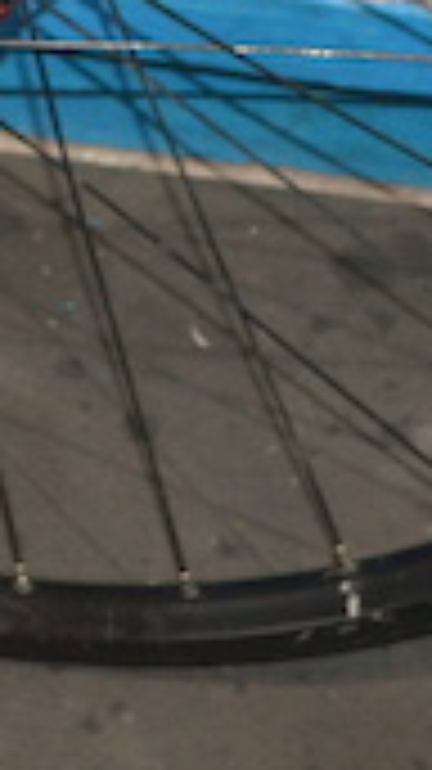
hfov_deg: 5.5
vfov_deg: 9.9
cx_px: -544
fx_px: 4353
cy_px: -308
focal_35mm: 213
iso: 800
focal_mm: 29
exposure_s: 1/60
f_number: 4.5
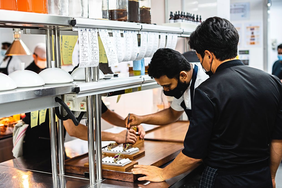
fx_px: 392
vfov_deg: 27.0
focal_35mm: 50
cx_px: 141
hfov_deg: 39.6
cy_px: 94
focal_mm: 50
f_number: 2.5
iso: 500
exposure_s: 1/100
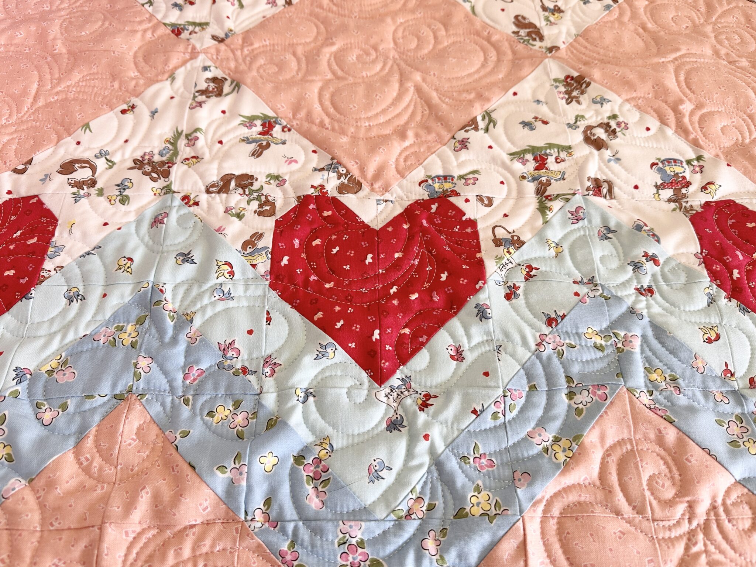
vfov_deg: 56.8
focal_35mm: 24
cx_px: 378
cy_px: 284
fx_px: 524
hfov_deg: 71.6
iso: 64
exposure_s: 1/121
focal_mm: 6.86
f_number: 1.78
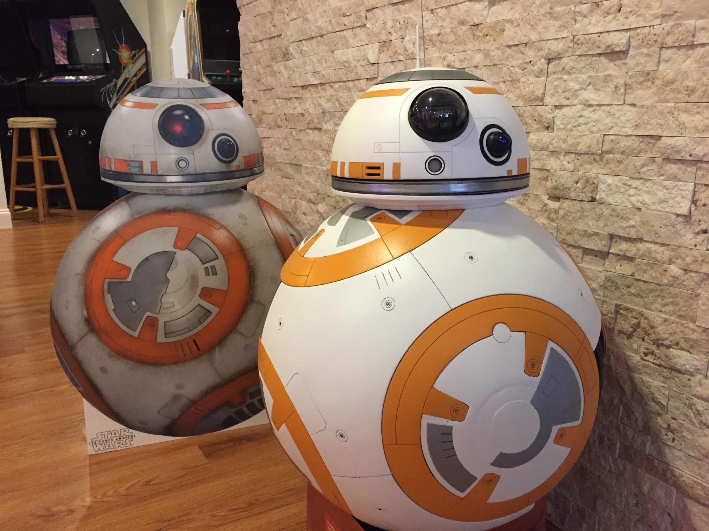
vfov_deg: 48.2
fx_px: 594
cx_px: 354
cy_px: 266
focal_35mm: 29
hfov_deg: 61.7
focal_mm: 4.15
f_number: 2.2
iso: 250
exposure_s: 1/30
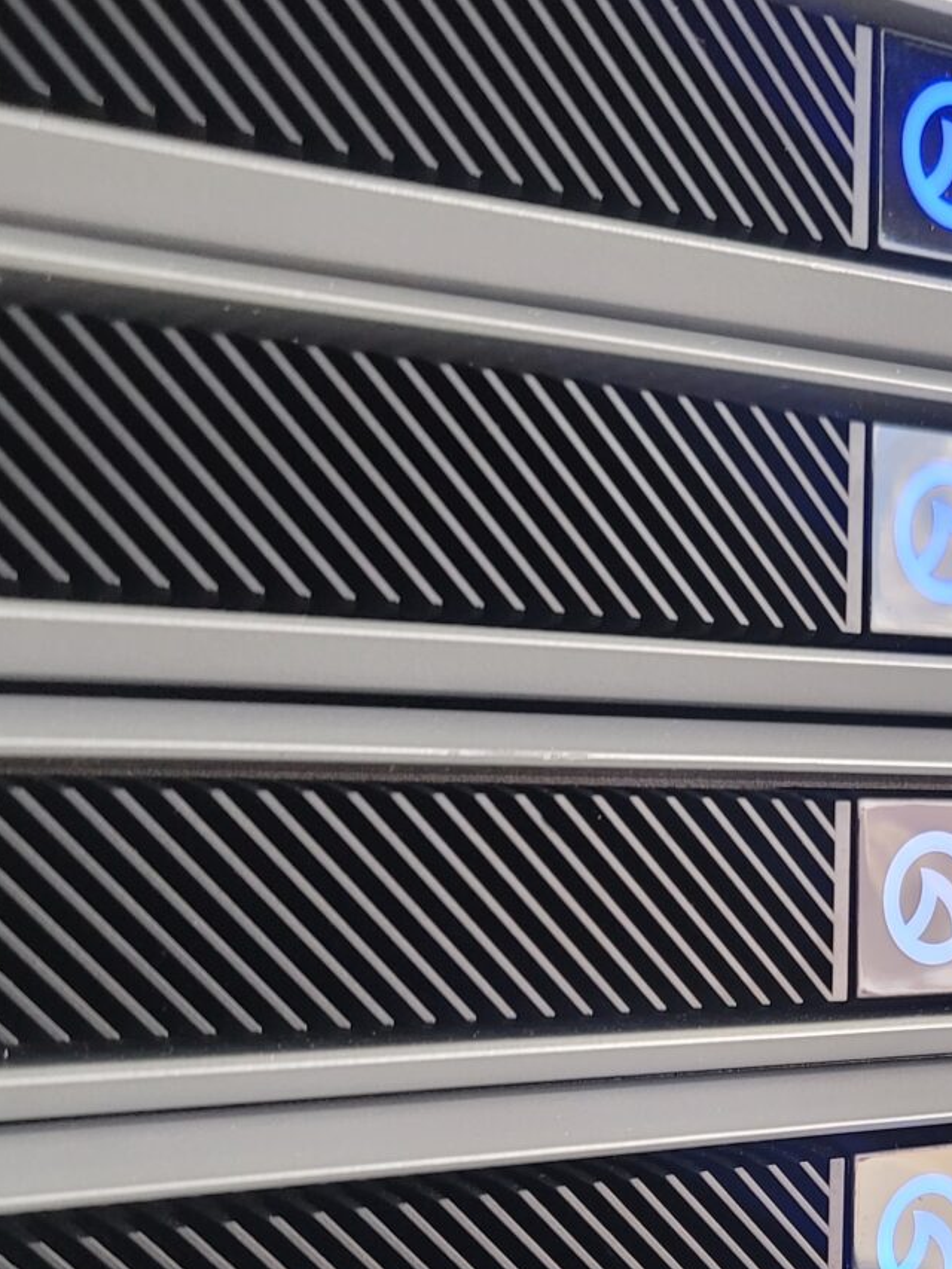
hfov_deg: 24.1
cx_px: 754
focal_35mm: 60
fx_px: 2200
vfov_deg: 30.3
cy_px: 1211
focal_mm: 7
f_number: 1.8
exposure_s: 1/59
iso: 200
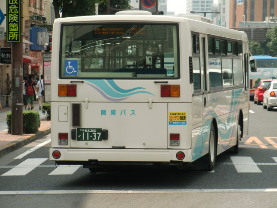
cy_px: 104
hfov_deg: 13.6
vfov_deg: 10.2
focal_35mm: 145
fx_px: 1160
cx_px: 138
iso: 64
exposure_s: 1/320
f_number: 4.6
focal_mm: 25.9
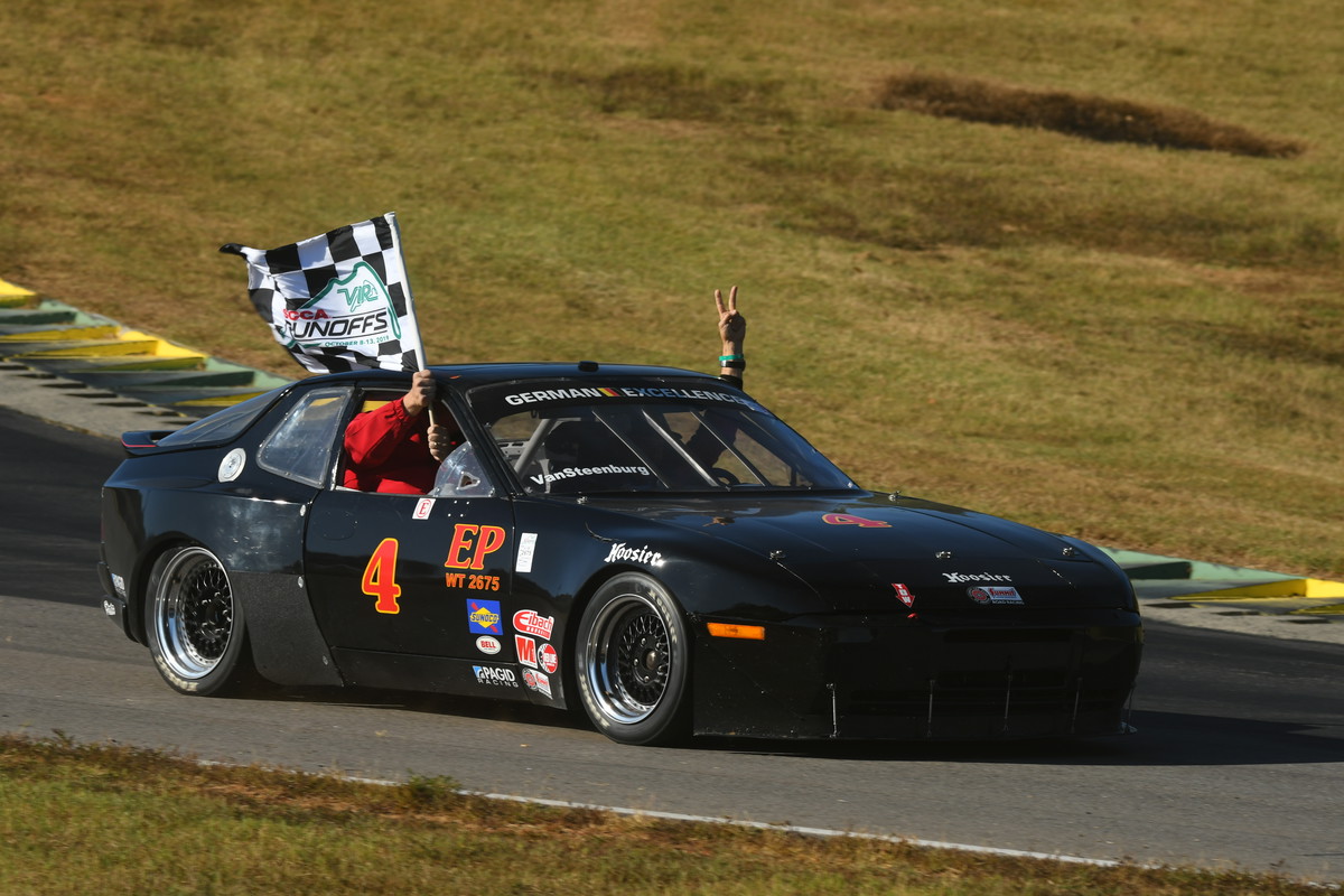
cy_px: 448
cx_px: 672
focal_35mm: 330
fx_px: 12319
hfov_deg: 6.2
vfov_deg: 4.2
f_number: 7.1
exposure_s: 1/1000
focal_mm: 220
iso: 200
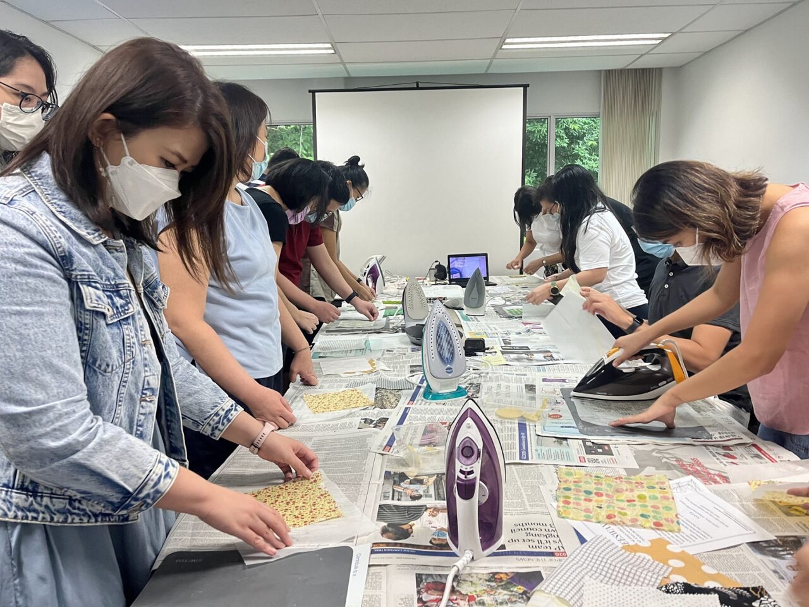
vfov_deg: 53.1
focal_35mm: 26
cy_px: 304
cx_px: 404
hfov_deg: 67.3
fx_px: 608
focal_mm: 5.1
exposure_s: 1/50
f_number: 1.6
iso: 125
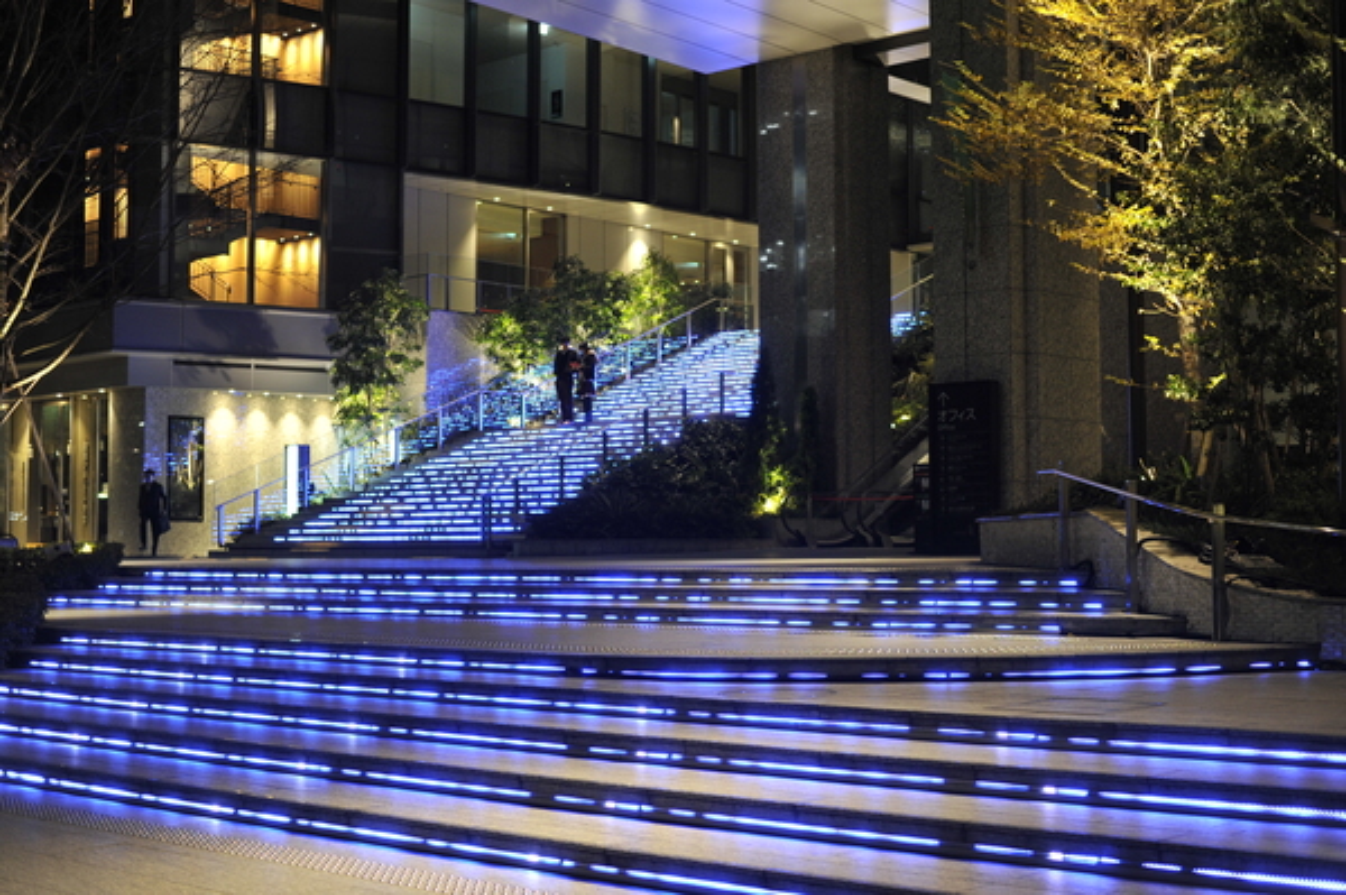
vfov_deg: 26.9
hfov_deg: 39.6
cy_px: 448
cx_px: 673
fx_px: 1868
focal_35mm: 50
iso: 1250
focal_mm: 50
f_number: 2.8
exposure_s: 1/50
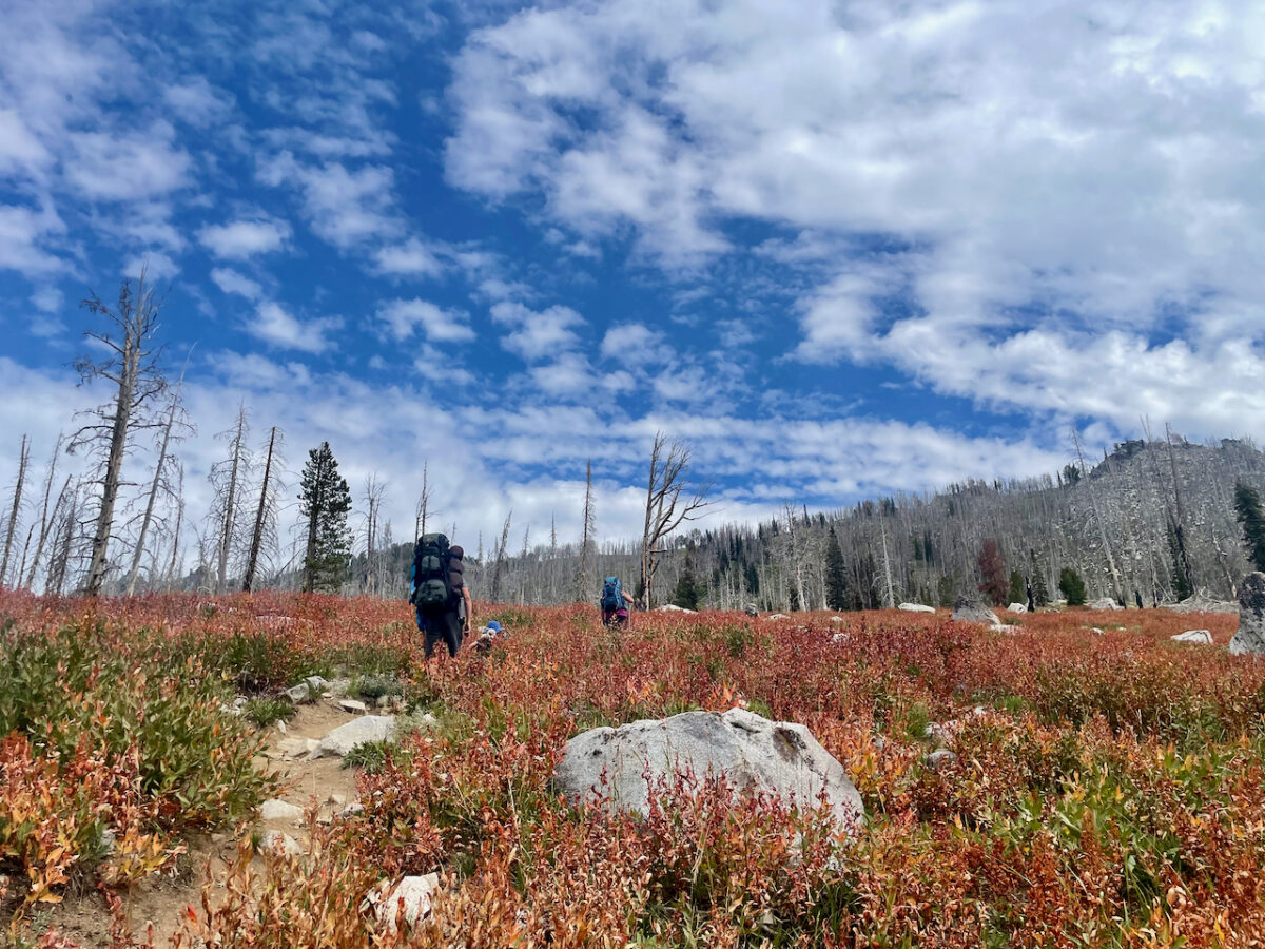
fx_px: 950
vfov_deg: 53.1
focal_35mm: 26
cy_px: 474
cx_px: 632
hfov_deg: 67.3
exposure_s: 1/5051
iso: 32
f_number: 1.6
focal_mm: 4.2
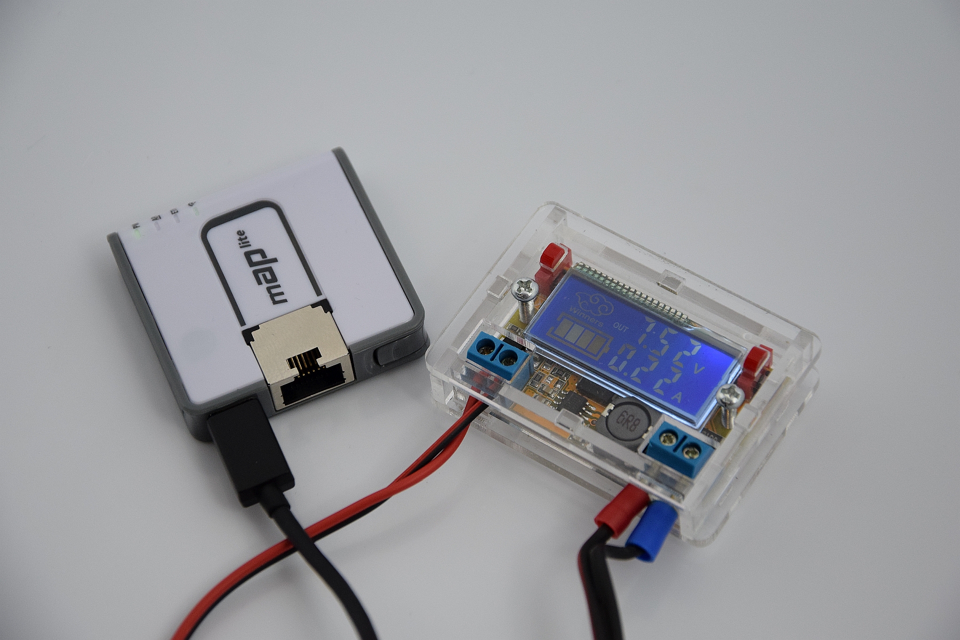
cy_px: 320
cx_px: 480
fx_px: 3200
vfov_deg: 11.4
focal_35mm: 120
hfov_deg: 17.1
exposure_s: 1/320
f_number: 5.3
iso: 1000
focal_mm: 80
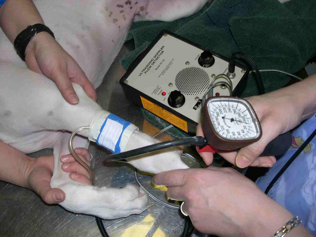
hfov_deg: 49.0
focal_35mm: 38
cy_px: 118
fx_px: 347
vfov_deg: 37.7
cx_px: 158
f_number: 7.6
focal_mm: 8
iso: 100
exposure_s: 1/30
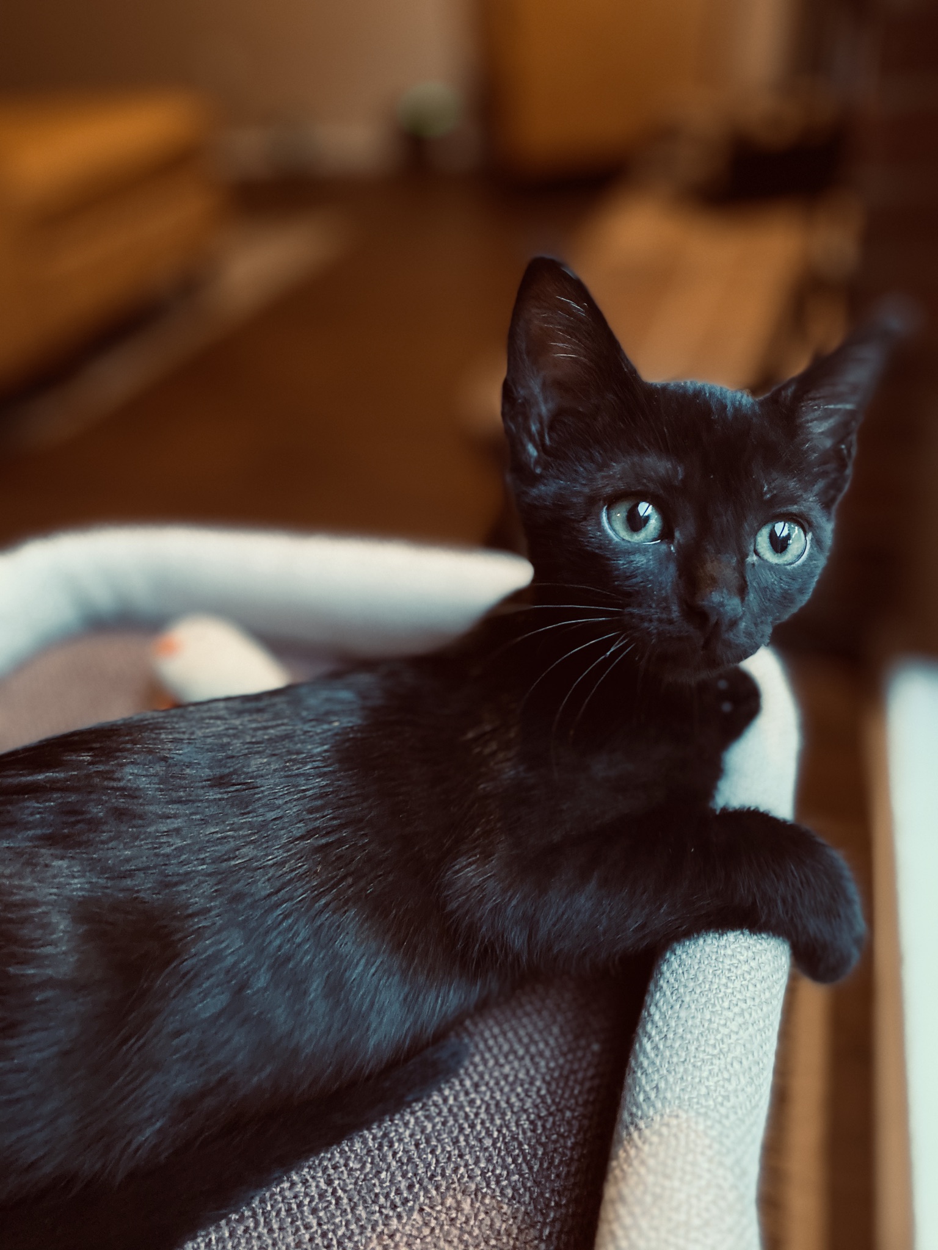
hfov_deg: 53.1
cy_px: 625
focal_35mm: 26
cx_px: 469
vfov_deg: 67.3
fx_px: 939
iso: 800
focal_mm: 4.25
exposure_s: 1/30
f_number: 1.8
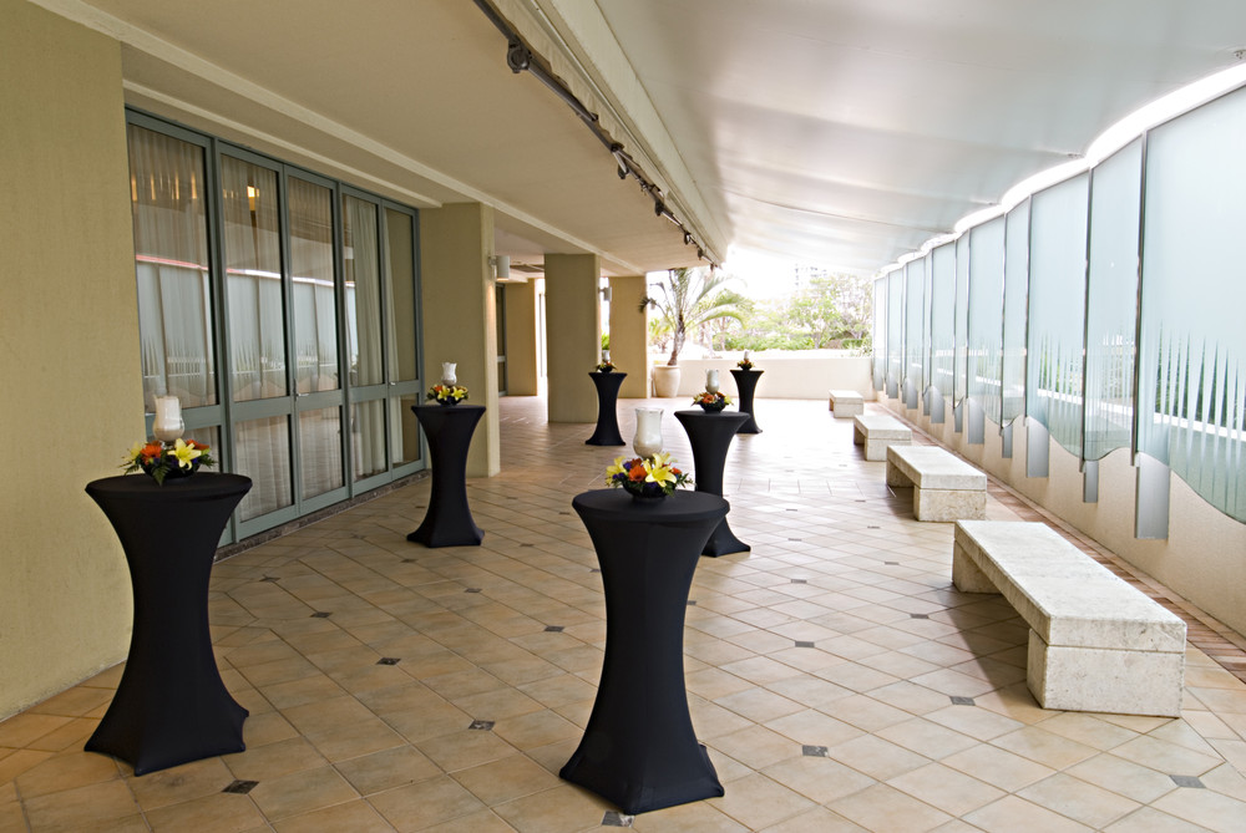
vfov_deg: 48.0
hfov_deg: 67.3
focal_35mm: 27
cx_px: 623
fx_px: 935
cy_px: 416
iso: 100
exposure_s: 1/2
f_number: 22
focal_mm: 18
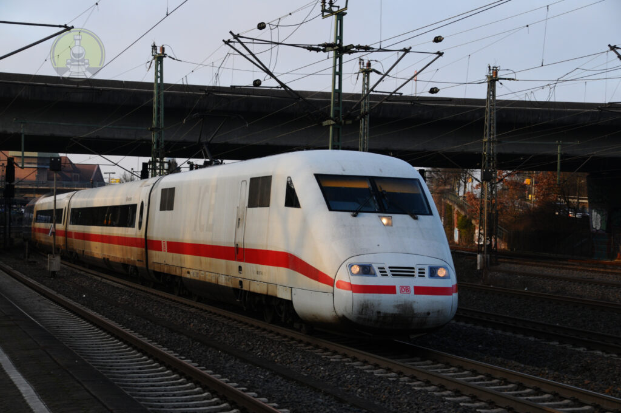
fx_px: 1292
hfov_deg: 27.0
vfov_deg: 18.1
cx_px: 310
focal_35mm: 75
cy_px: 206
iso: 400
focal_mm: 50
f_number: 10
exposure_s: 1/320
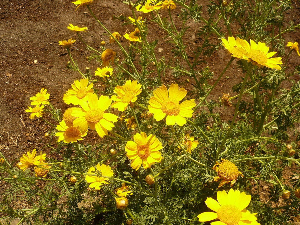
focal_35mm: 35
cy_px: 112
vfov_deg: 40.7
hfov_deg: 52.6
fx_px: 303
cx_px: 150
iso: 100
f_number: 8
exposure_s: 1/250
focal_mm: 5.8
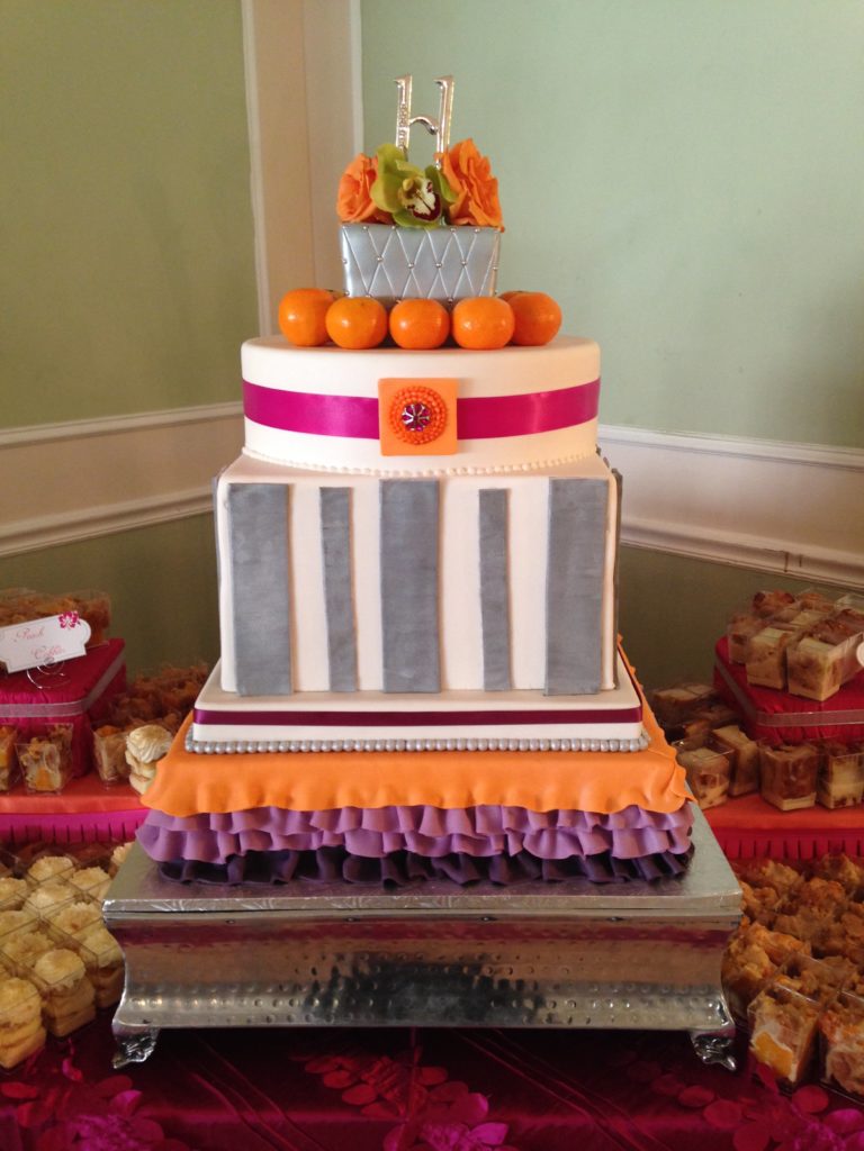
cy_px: 576
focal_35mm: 33
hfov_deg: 42.9
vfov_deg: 55.4
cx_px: 432
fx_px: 1098
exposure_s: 1/20
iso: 125
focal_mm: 4.12
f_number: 2.4
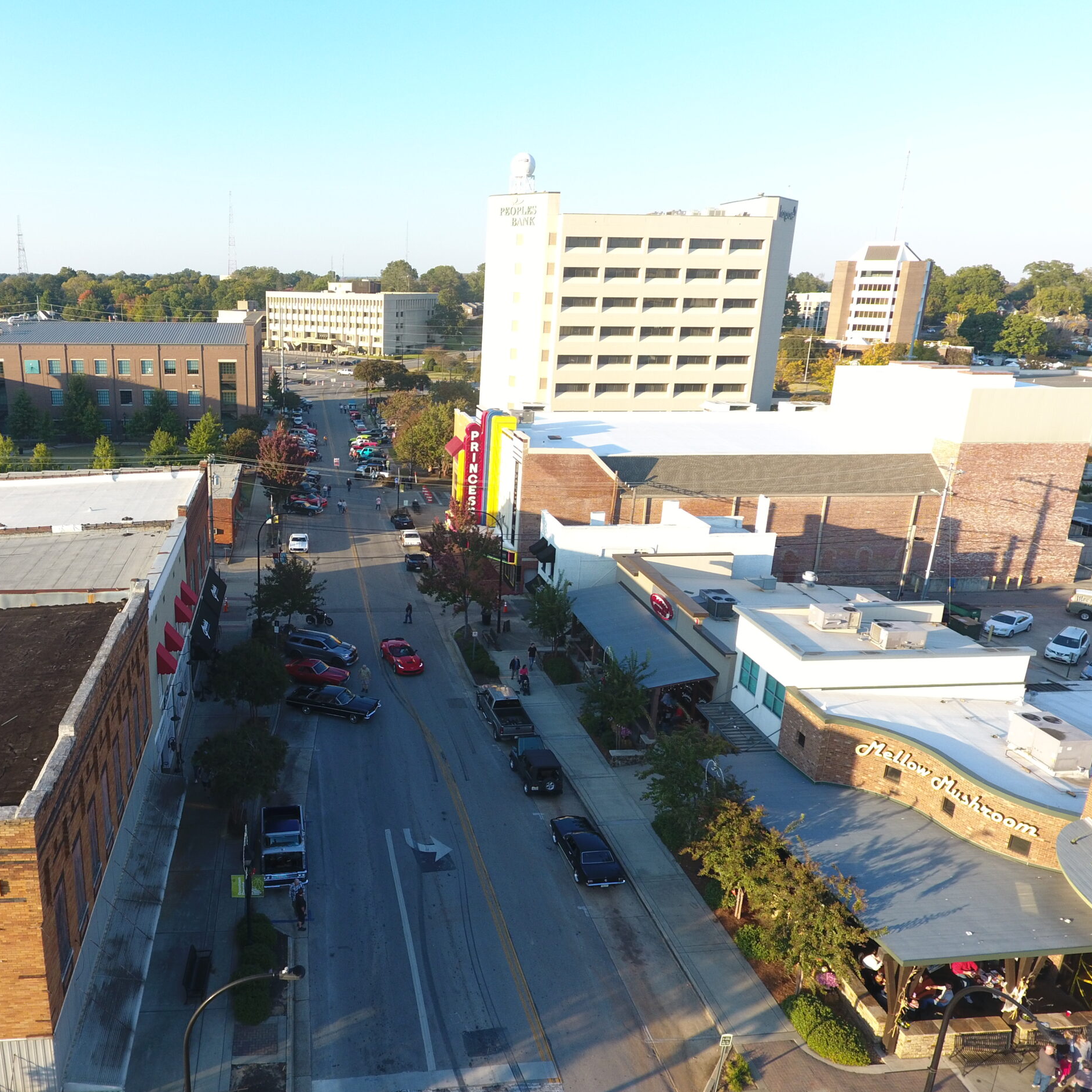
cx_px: 357
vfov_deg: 65.0
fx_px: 857
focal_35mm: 24
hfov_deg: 63.3
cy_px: 542
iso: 100
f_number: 2.8
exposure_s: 1/213
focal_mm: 3.61
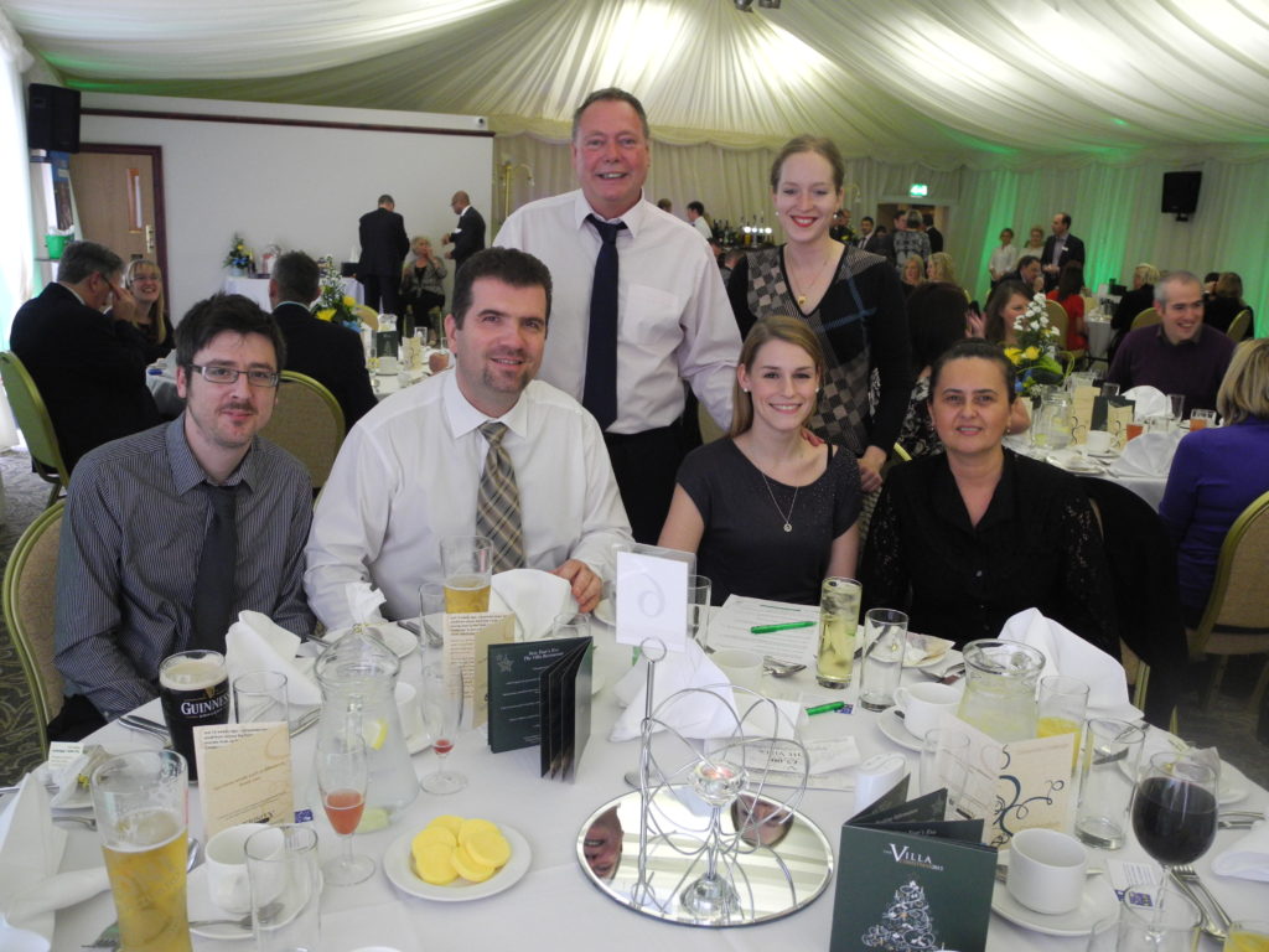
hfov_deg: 60.0
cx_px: 634
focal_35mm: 30
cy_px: 476
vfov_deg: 46.8
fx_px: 1100
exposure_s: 1/33
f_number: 2.8
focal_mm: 6.4
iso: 400
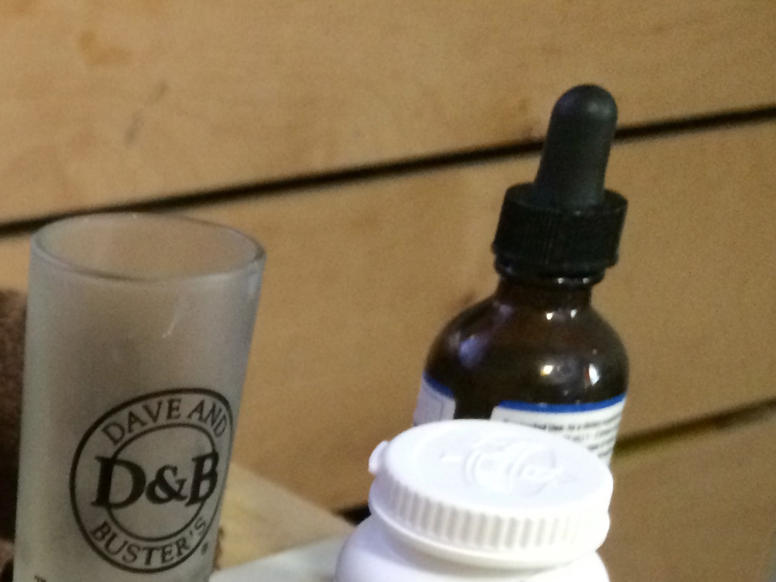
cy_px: 765
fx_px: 1726
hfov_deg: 22.9
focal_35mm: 77
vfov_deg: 17.9
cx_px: -194
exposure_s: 1/15
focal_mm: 4.15
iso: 320
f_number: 2.2
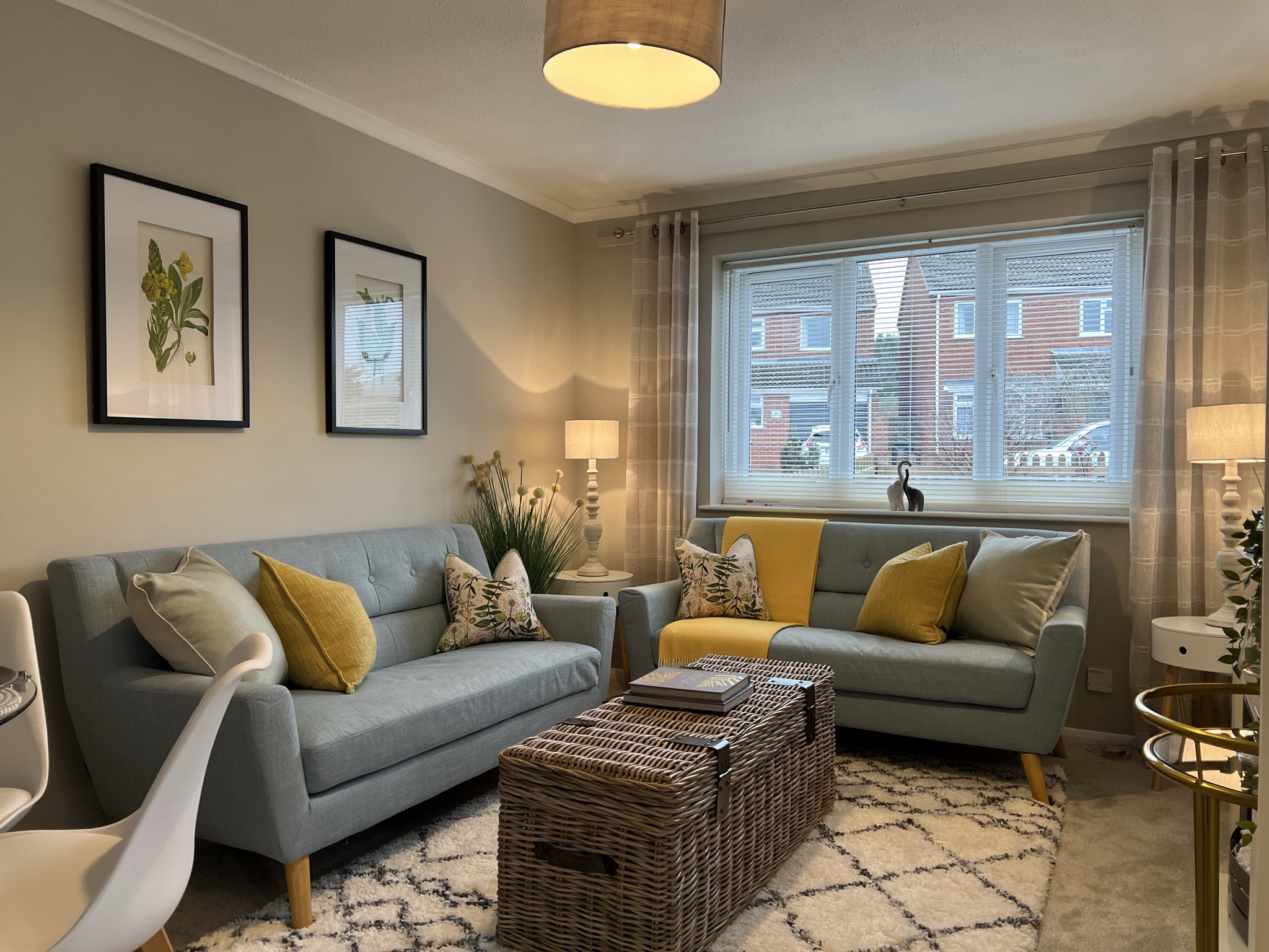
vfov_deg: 53.1
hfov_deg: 67.3
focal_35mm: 26
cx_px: 634
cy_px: 476
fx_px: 953
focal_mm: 5.7
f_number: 1.5
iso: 80
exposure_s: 1/100
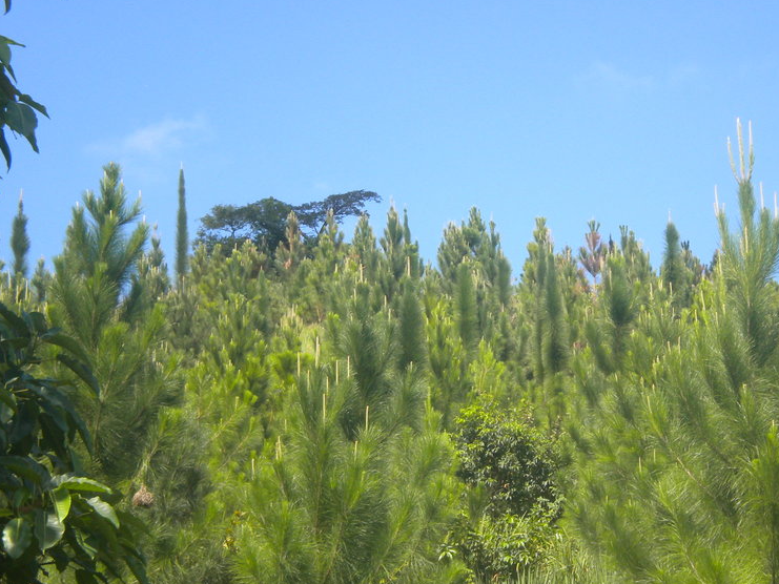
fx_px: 2116
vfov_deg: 15.7
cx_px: 495
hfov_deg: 20.8
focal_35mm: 94
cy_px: 329
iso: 100
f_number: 6.5
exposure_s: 1/173
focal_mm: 12.3
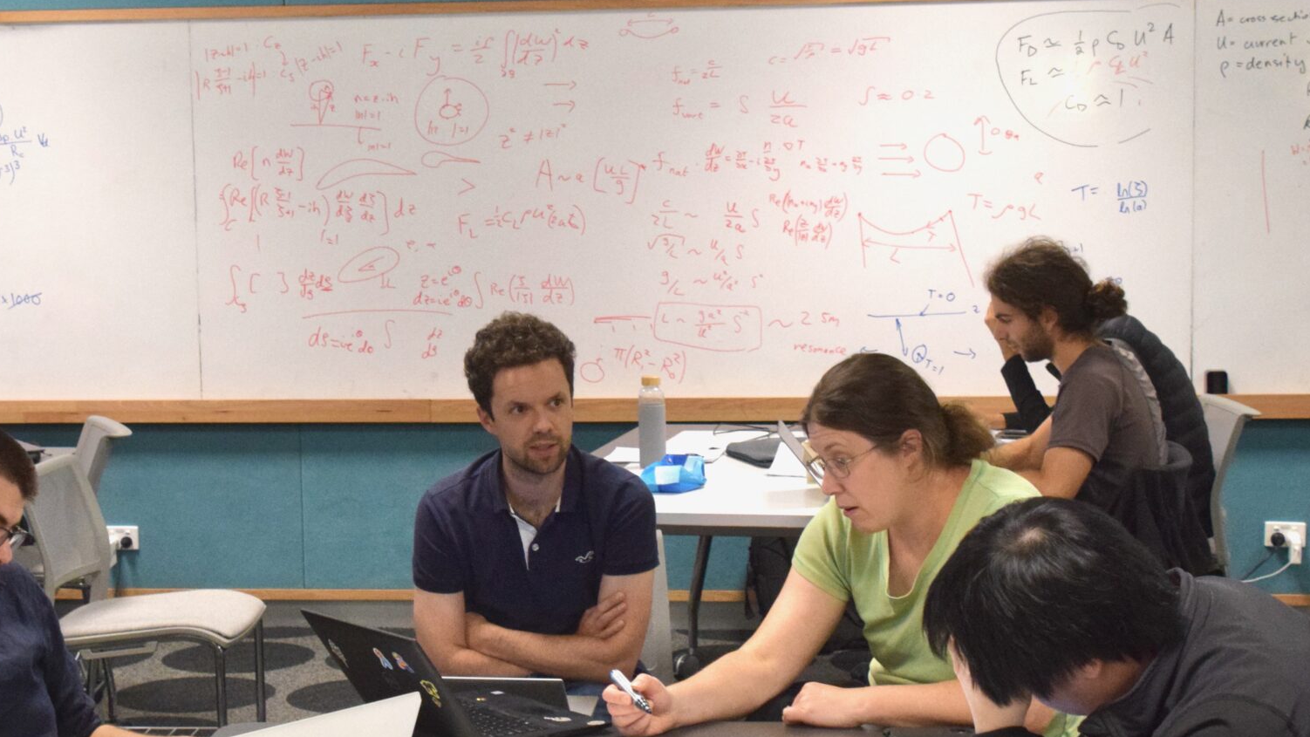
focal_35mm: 75
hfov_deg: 28.2
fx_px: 2605
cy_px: 369
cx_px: 547
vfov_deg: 16.1
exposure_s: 1/100
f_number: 7.1
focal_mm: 28
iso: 2200
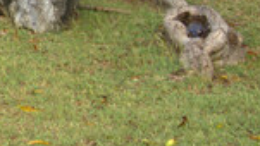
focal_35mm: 172
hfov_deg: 11.8
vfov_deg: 7.0
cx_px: -160
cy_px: -72
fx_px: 1186
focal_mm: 42
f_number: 8
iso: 100
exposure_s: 1/80
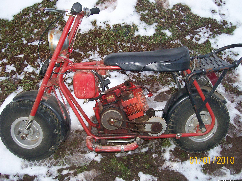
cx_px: 123
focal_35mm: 37
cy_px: 90
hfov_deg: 50.1
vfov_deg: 38.7
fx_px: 259
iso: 140
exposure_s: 1/64
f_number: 2.7
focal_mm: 6
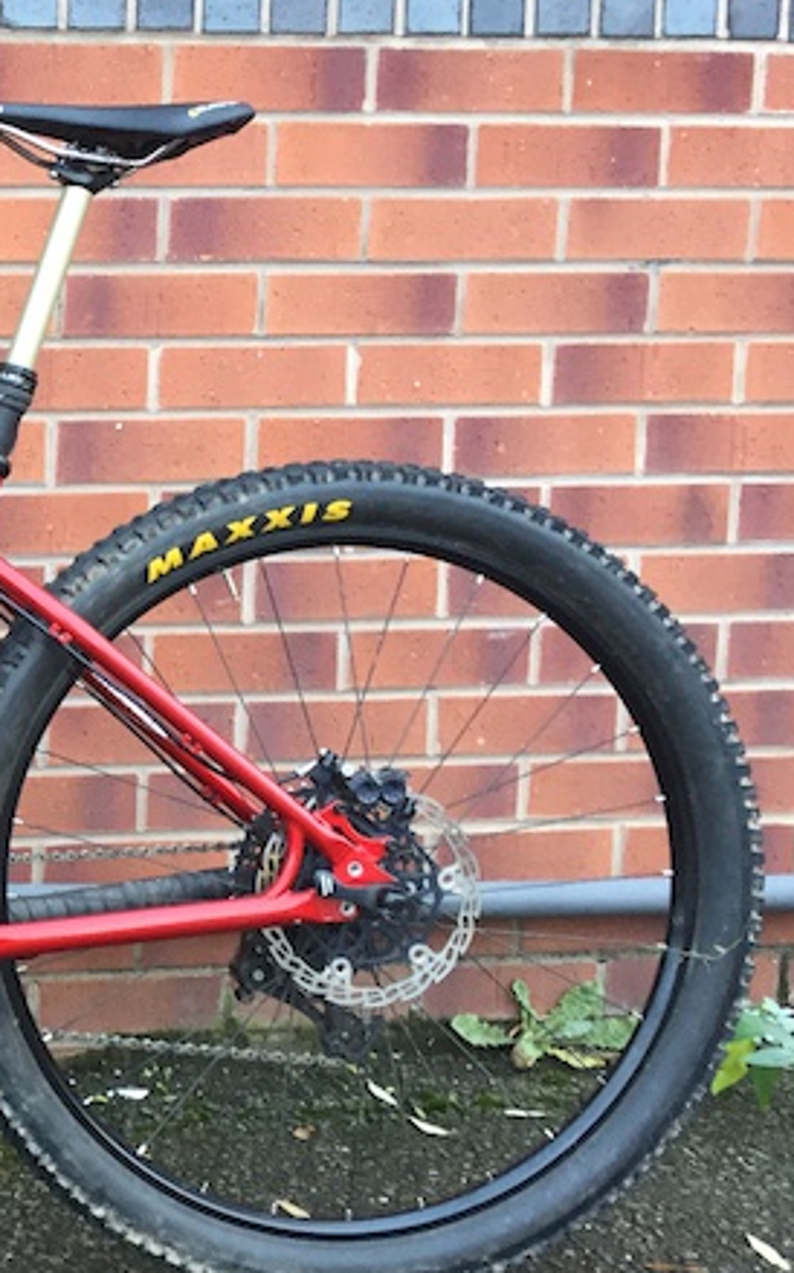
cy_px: 690
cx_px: -356
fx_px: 1941
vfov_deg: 36.3
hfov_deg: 20.3
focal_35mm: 56
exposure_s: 1/33
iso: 50
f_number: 2.2
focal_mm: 4.15
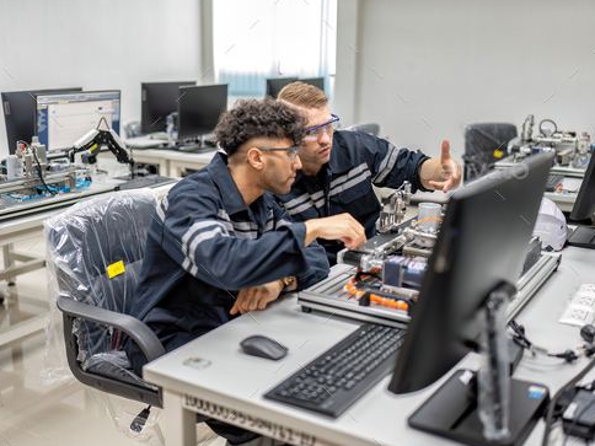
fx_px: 705
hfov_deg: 45.8
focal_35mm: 41
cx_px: 285
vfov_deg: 35.1
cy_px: 228
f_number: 1.4
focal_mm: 35
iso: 1000
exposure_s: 1/500
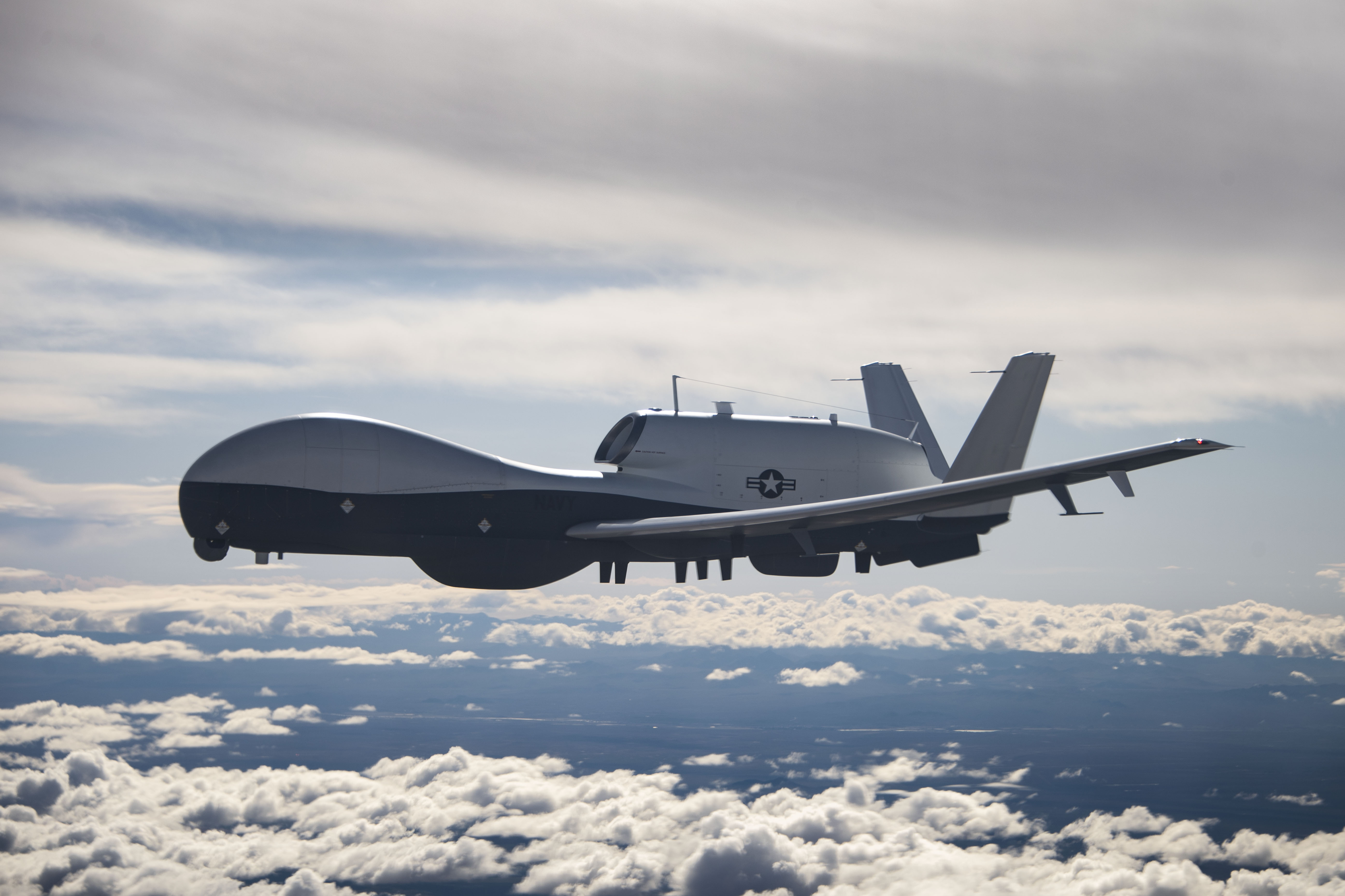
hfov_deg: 19.5
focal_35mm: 105
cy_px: 448
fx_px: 3923
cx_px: 672
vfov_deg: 13.0
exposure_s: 1/1000
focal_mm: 105
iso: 100
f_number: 5.3
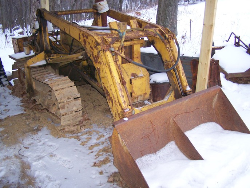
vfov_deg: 37.8
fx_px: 275
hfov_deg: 49.0
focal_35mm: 38
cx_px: 125
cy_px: 94
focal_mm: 6.3
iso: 200
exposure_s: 1/60
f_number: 2.8
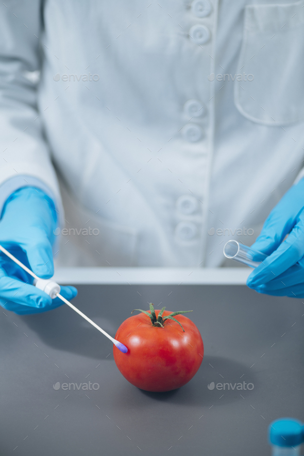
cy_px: 228
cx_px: 152
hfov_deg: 13.0
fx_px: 1330
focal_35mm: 105
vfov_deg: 19.5
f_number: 3.2
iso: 64
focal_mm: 105
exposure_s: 1/160
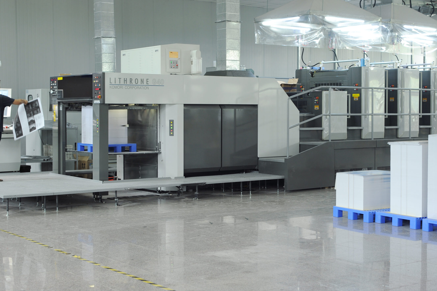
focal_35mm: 59
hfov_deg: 33.9
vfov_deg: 22.9
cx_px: 239
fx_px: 716
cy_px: 123
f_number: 3.5
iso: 400
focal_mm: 50
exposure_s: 1/30
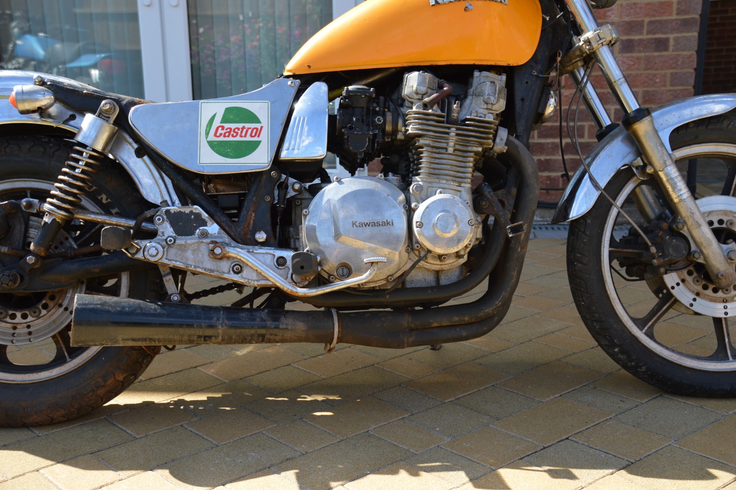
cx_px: 368
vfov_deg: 30.8
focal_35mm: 44
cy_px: 245
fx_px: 889
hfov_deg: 45.0
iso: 100
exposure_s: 1/160
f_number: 6.3
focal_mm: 29
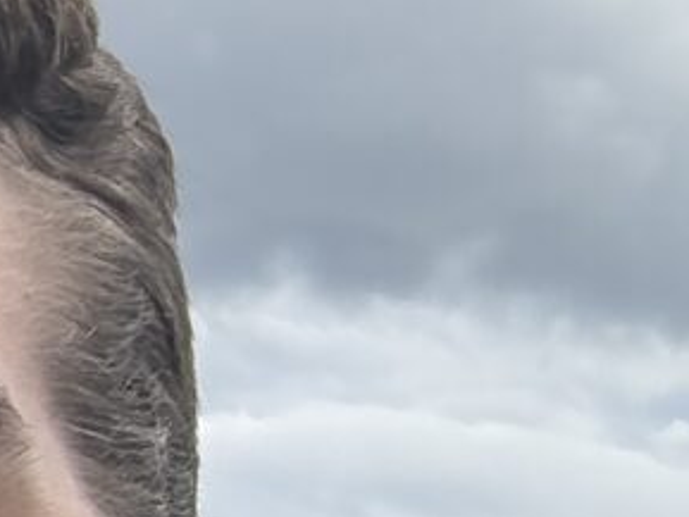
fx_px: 3246
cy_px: 1027
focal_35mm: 163
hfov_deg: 8.9
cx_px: -1619
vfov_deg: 8.6
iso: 40
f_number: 1.9
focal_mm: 2.69
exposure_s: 1/900
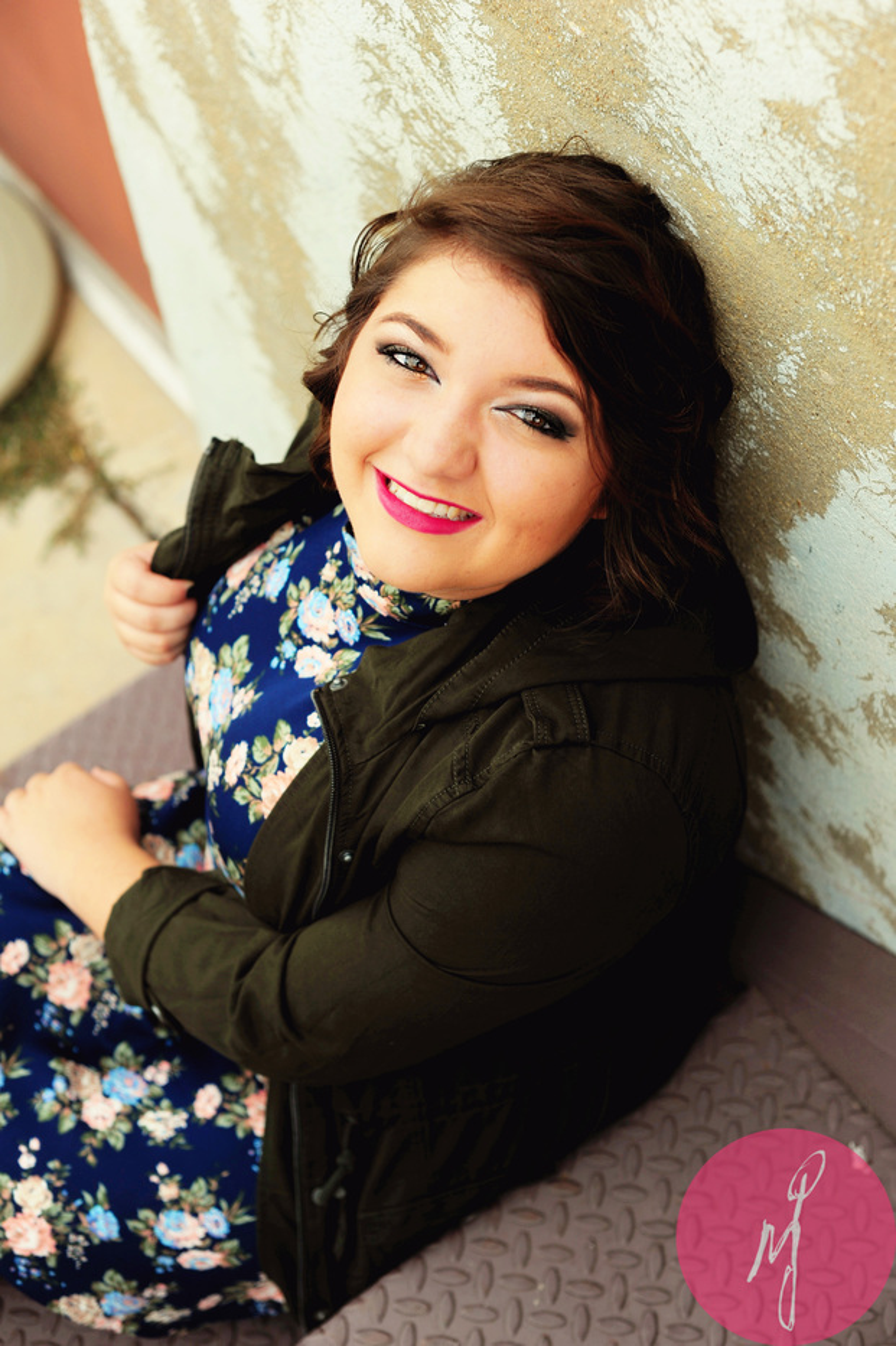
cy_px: 673
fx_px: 1869
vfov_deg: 39.6
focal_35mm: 50
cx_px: 448
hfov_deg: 27.0
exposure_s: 1/250
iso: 200
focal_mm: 50
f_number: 3.5
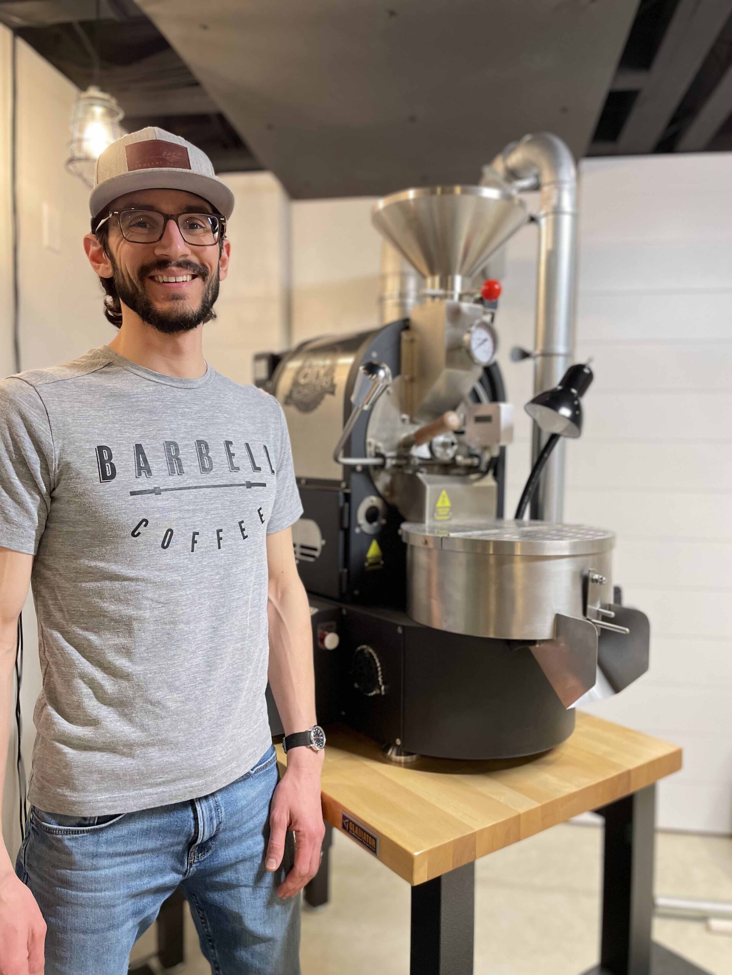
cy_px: 488
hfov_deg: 53.1
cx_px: 366
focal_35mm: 26
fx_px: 733
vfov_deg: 67.3
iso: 160
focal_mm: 4.2
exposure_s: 1/60
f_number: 1.6
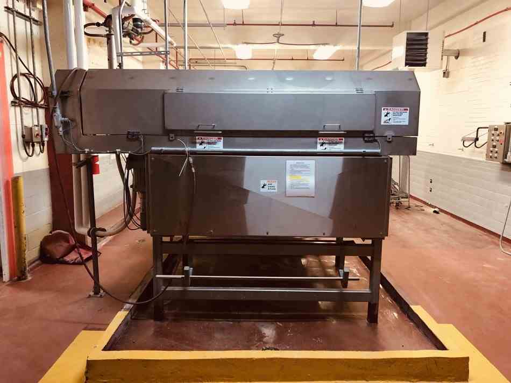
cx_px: 256
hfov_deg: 63.5
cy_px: 192
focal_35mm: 28
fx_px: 413
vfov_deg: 49.7
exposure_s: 1/17
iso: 40
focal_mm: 3.99
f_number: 1.8
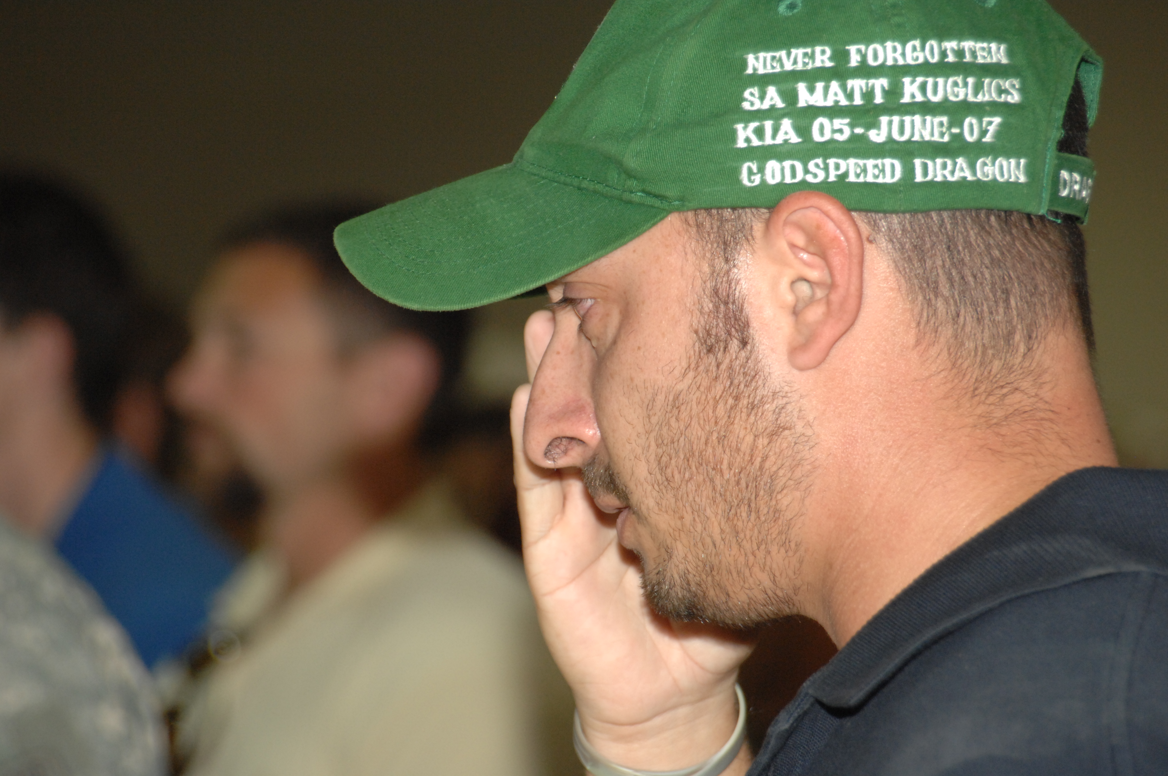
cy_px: 388
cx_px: 584
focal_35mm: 300
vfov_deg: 4.6
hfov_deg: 6.9
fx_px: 9721
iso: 640
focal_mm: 200
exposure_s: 1/100
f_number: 5.6
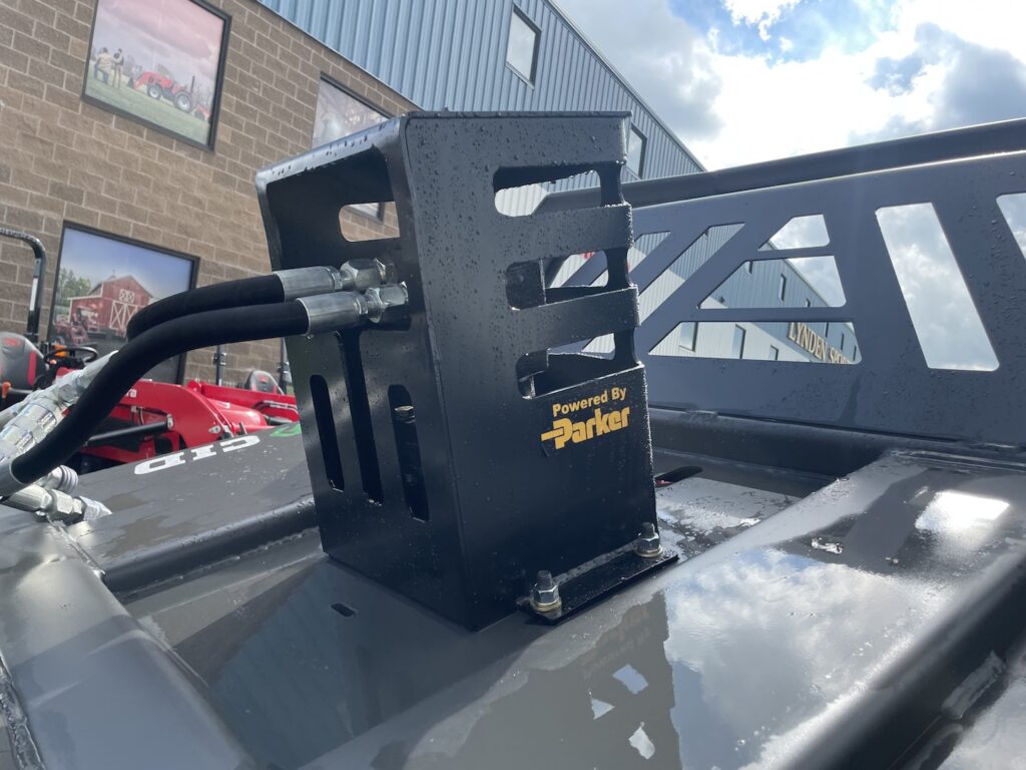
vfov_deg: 53.1
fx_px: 771
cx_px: 513
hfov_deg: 67.3
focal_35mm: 26
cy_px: 385
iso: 32
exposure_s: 1/1595
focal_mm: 4.2
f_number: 1.6
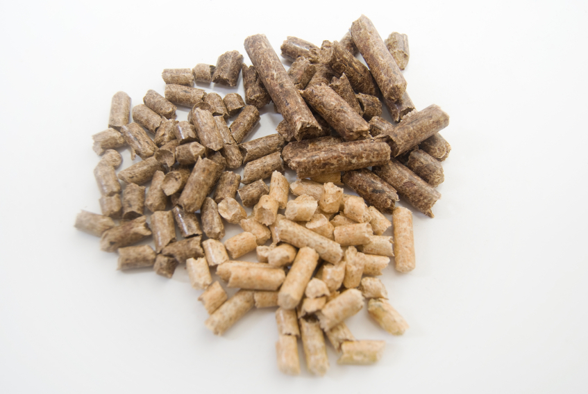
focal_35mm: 33
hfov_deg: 57.2
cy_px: 197
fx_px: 540
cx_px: 294
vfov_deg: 40.1
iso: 100
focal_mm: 22
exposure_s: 1/160
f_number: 4.5
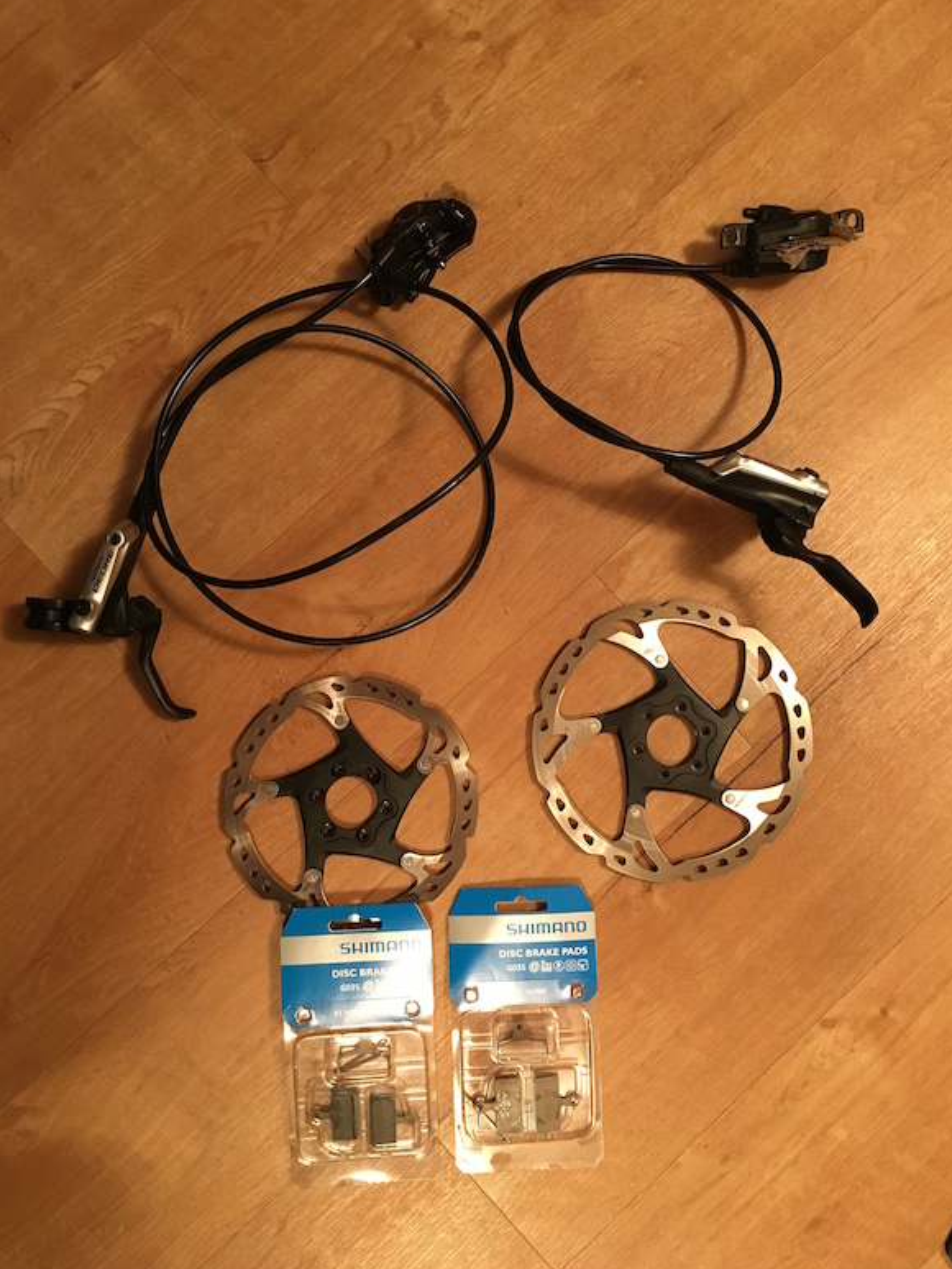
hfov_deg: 46.8
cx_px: 479
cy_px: 630
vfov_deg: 60.0
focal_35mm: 30
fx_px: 1100
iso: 200
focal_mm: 4.15
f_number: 2.2
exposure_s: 1/17
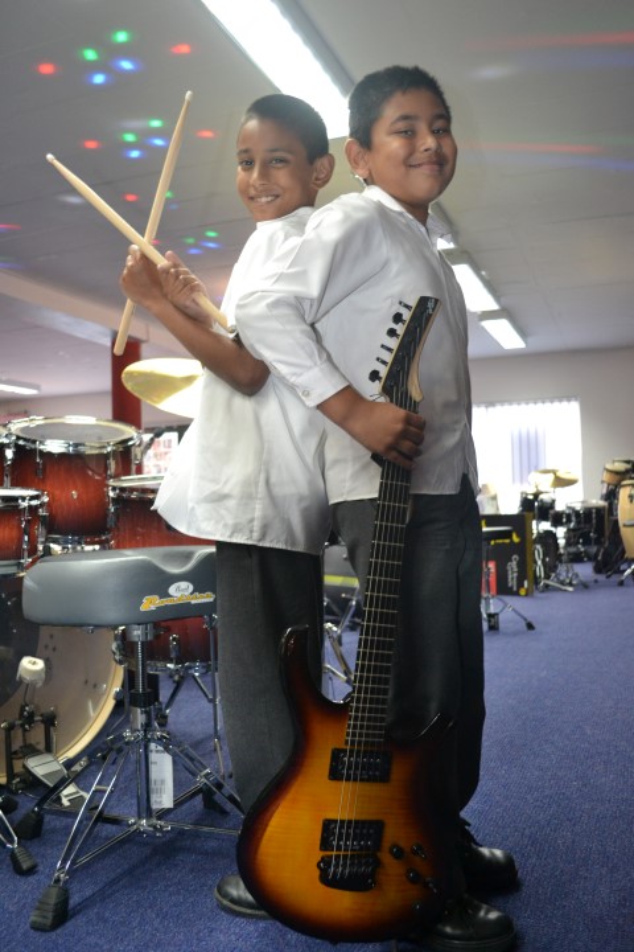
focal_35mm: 30
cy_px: 476
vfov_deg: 61.9
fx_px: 792
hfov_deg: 43.6
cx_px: 317
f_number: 3.8
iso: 1100
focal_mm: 20
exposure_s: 1/60
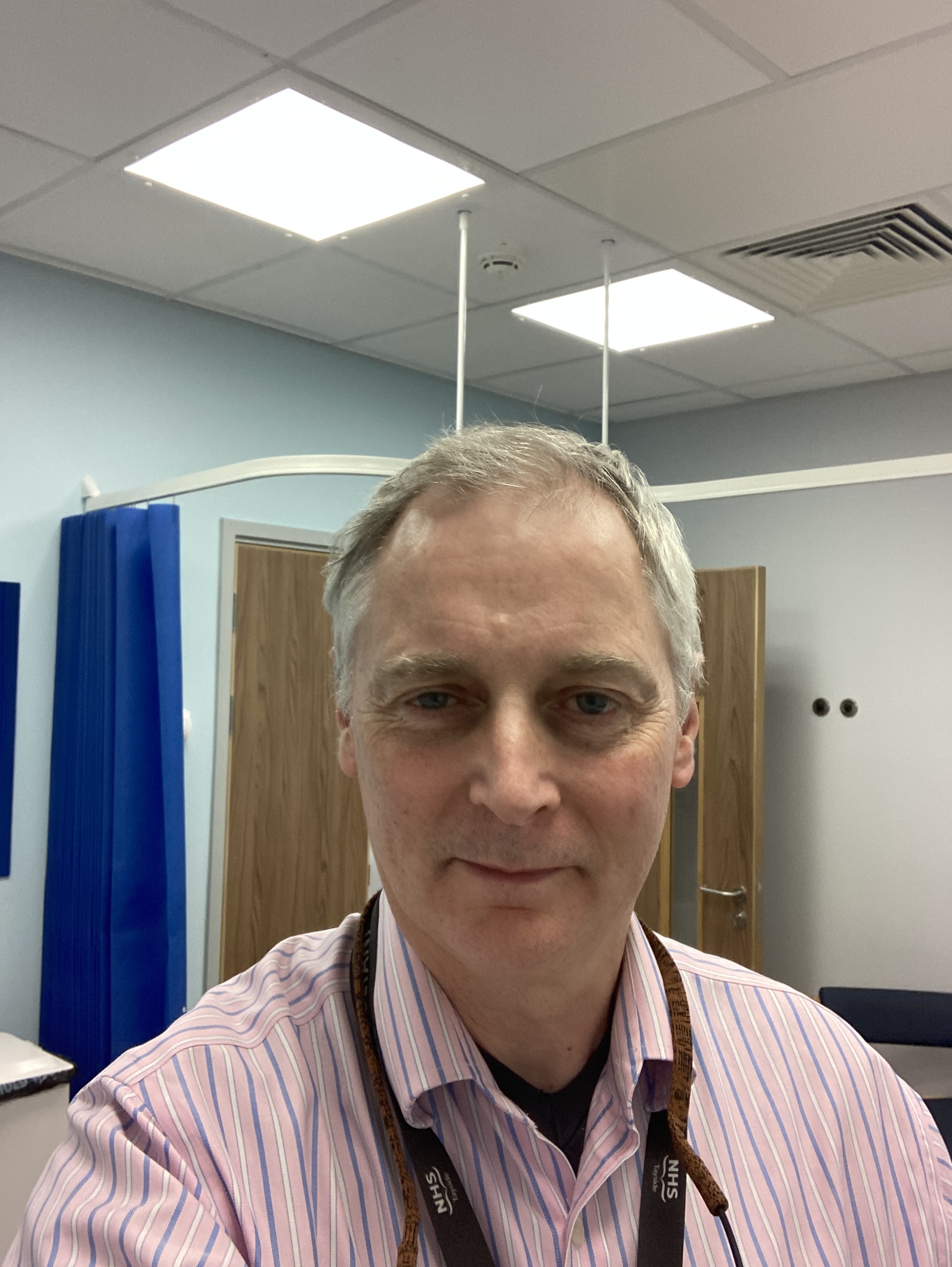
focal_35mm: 32
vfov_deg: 56.8
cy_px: 634
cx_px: 476
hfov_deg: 44.2
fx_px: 1172
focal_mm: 2.87
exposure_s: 1/50
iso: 160
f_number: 2.2
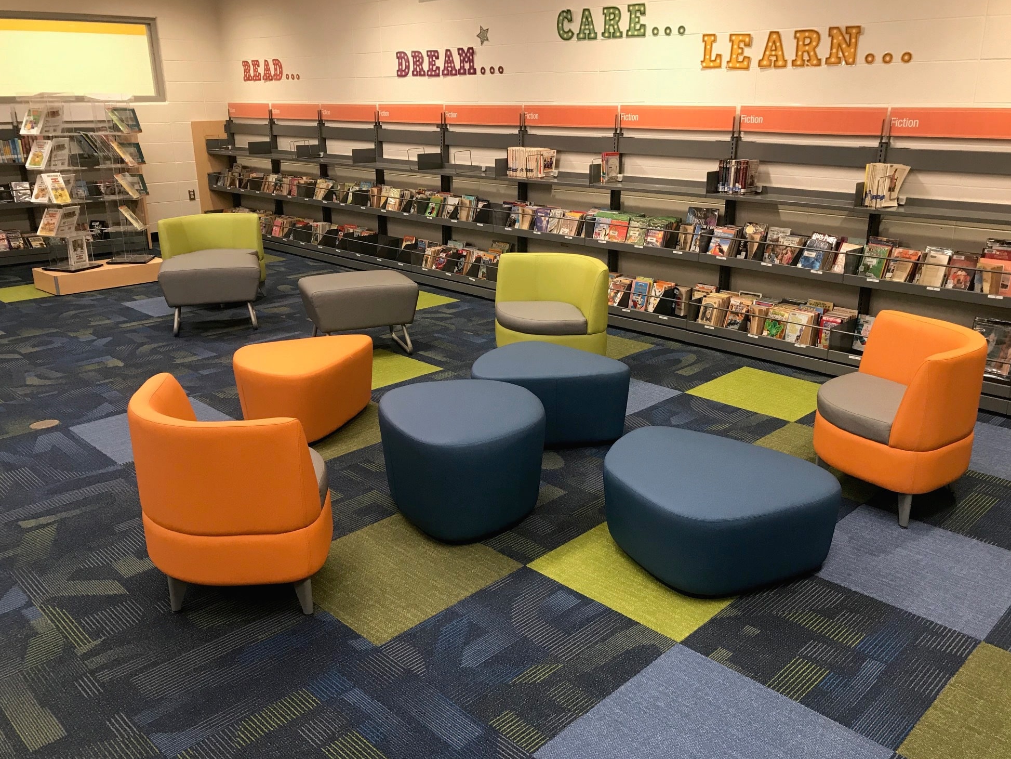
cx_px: 515
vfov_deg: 48.2
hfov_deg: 61.6
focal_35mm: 29
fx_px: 847
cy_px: 374
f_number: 1.8
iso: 40
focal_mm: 3.99
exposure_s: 1/20
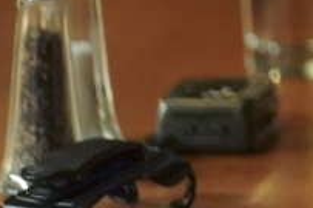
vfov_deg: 1.8
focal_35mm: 740
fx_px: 6429
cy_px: -310
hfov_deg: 2.8
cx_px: 848
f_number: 2.8
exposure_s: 1/125
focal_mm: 125
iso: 6400
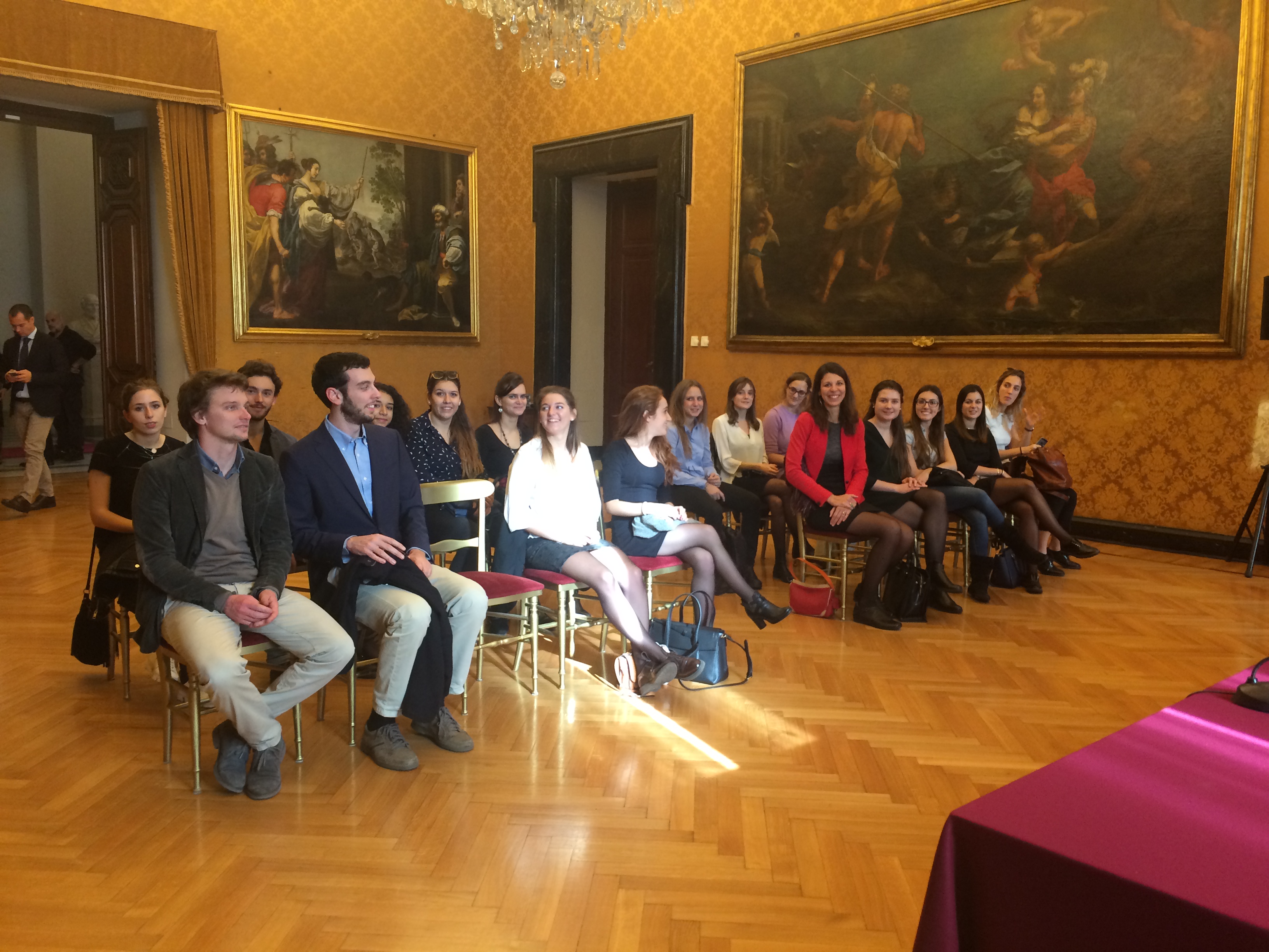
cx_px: 634
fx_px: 1063
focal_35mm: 29
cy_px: 476
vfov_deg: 48.2
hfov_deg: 61.7
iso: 80
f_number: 2.2
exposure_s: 1/33
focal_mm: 4.15
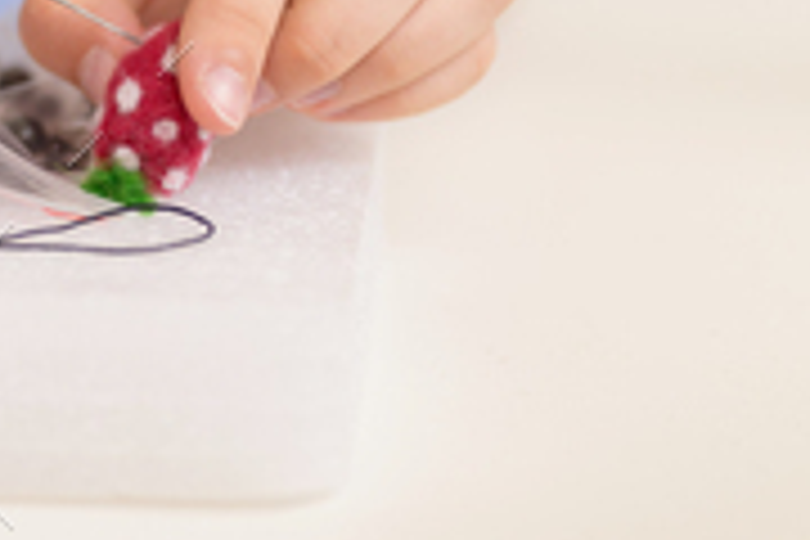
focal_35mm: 164
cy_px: -92
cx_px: -162
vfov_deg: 8.3
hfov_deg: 12.2
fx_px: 3690
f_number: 1.8
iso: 100
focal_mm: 50
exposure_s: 1/160
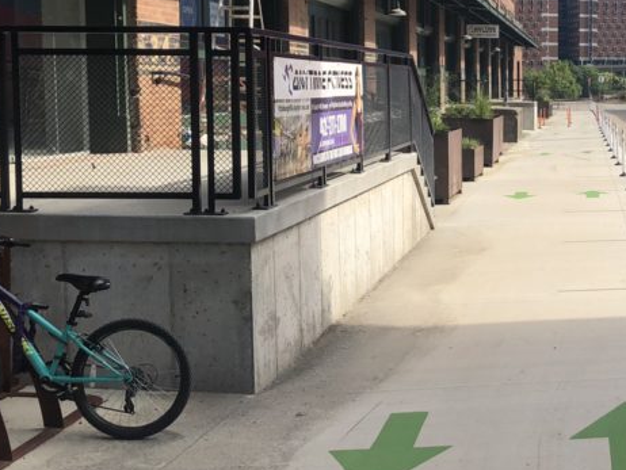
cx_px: 565
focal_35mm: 62
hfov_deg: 29.8
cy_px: 195
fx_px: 1122
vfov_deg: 23.6
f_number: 1.8
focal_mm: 4
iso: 20
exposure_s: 1/1389
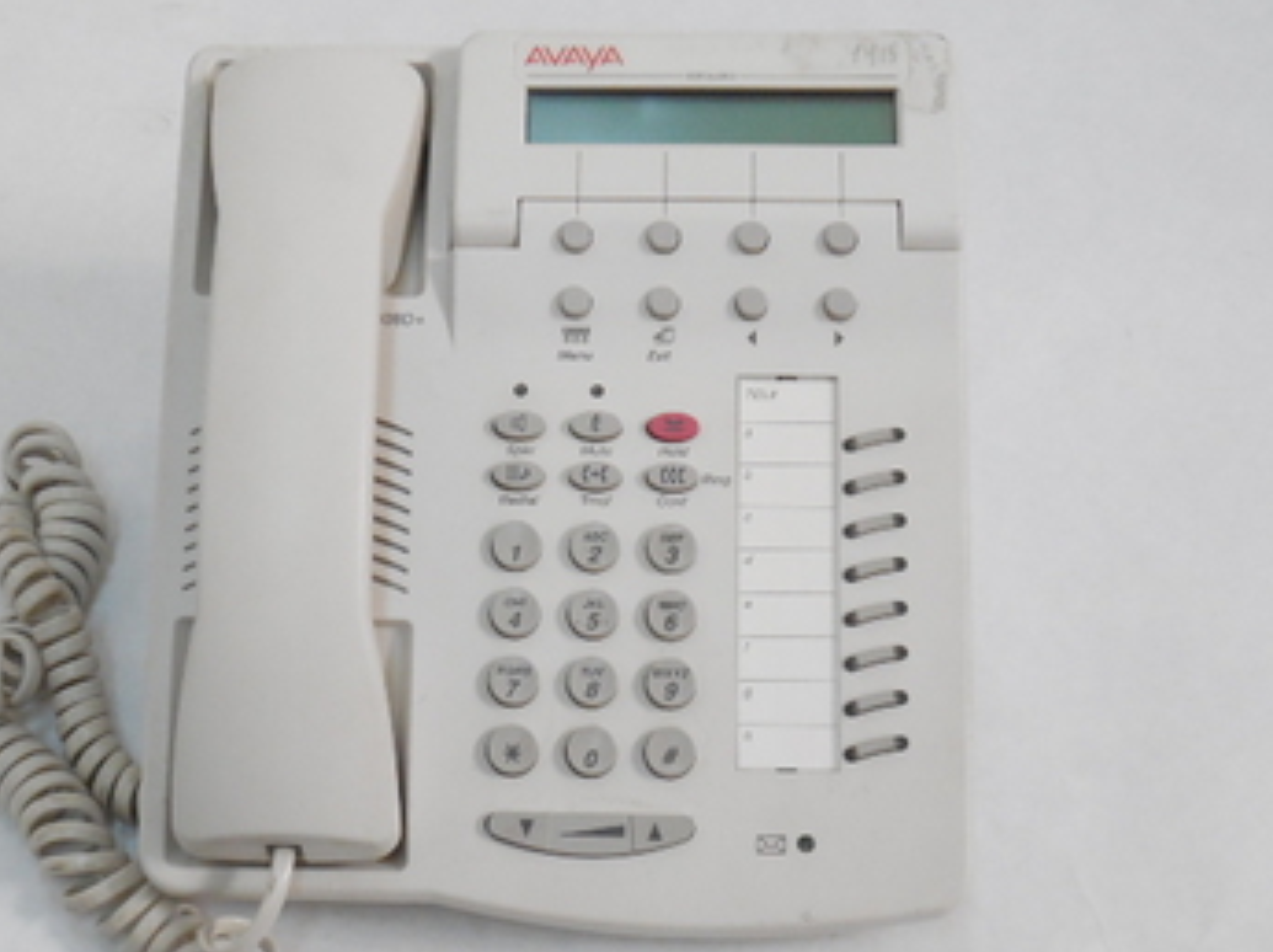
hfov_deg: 29.8
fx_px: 2388
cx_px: 565
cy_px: 528
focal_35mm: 65
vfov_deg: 22.5
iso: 800
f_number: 5.2
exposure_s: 1/125
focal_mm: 10
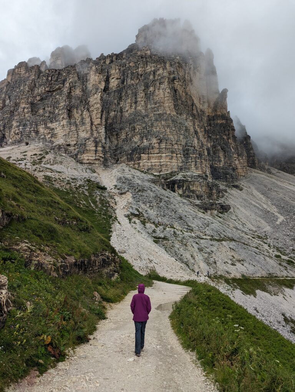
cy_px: 196
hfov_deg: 56.9
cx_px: 148
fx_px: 272
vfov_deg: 71.5
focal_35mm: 24
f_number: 1.85
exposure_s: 1/976
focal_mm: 6.81
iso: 44
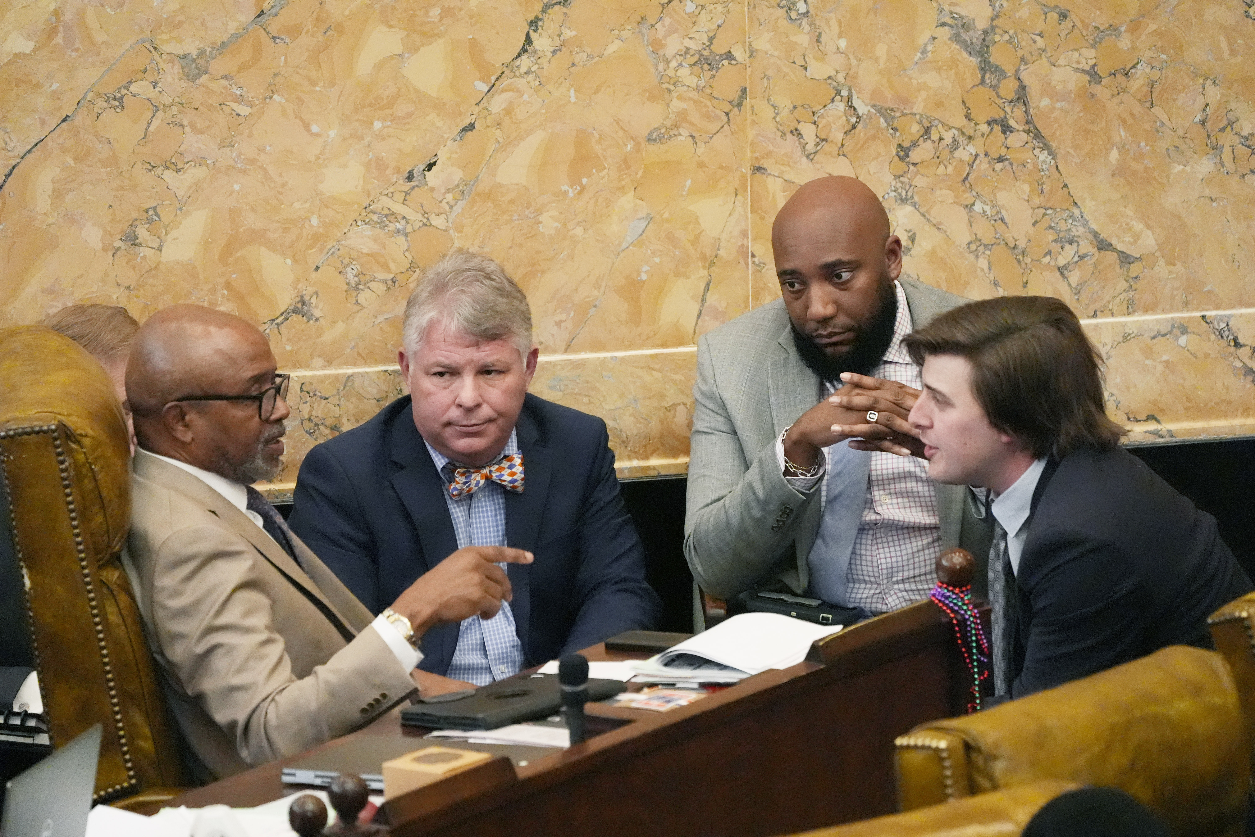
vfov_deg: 3.8
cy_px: 418
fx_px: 12584
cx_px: 628
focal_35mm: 361
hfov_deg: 5.7
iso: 10000
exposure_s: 1/250
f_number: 5.6
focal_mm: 361
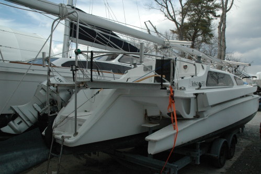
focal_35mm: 27
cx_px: 130
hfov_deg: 67.4
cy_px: 87
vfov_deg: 47.9
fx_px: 196
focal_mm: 18
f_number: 14
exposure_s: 1/800
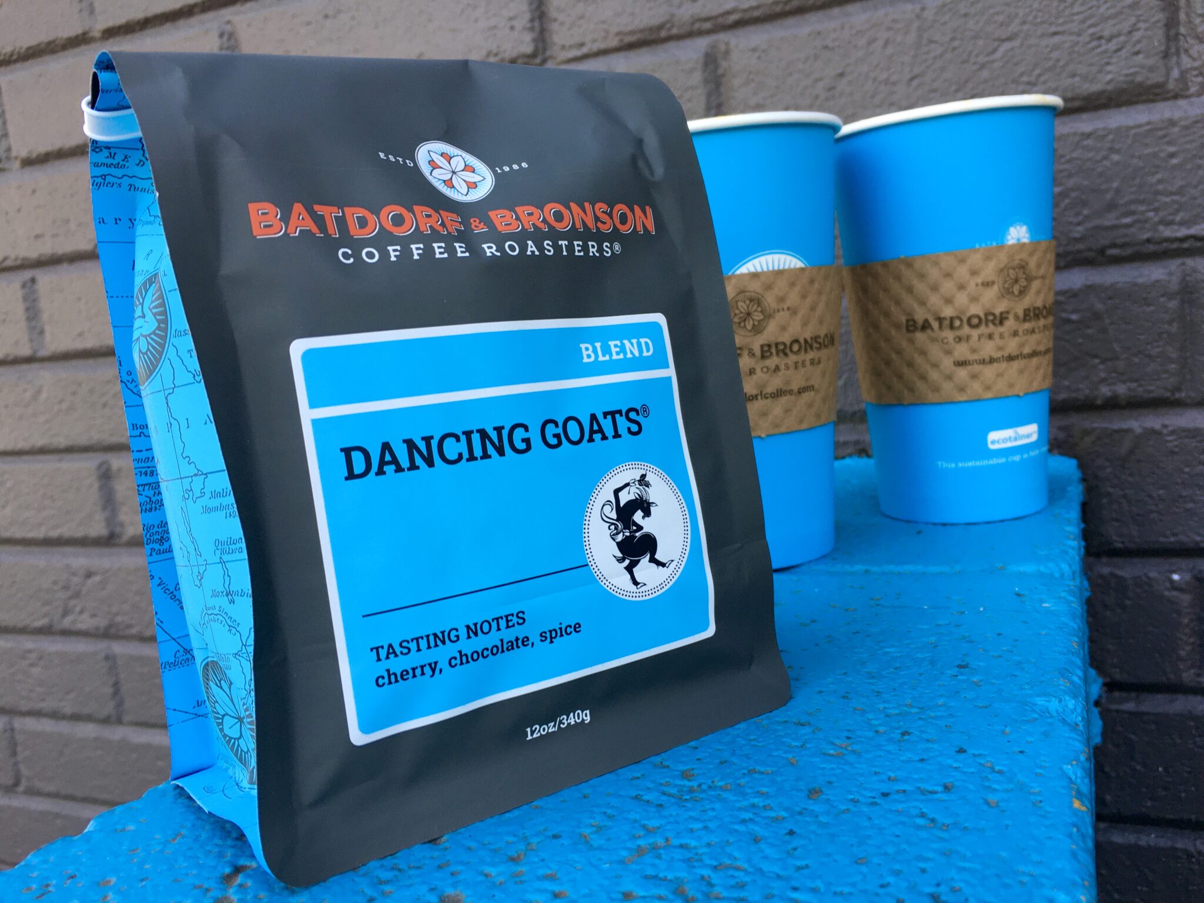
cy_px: 452
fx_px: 1009
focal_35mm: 29
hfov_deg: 61.7
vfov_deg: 48.2
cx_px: 602
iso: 32
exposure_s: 1/120
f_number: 2.2
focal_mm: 4.15
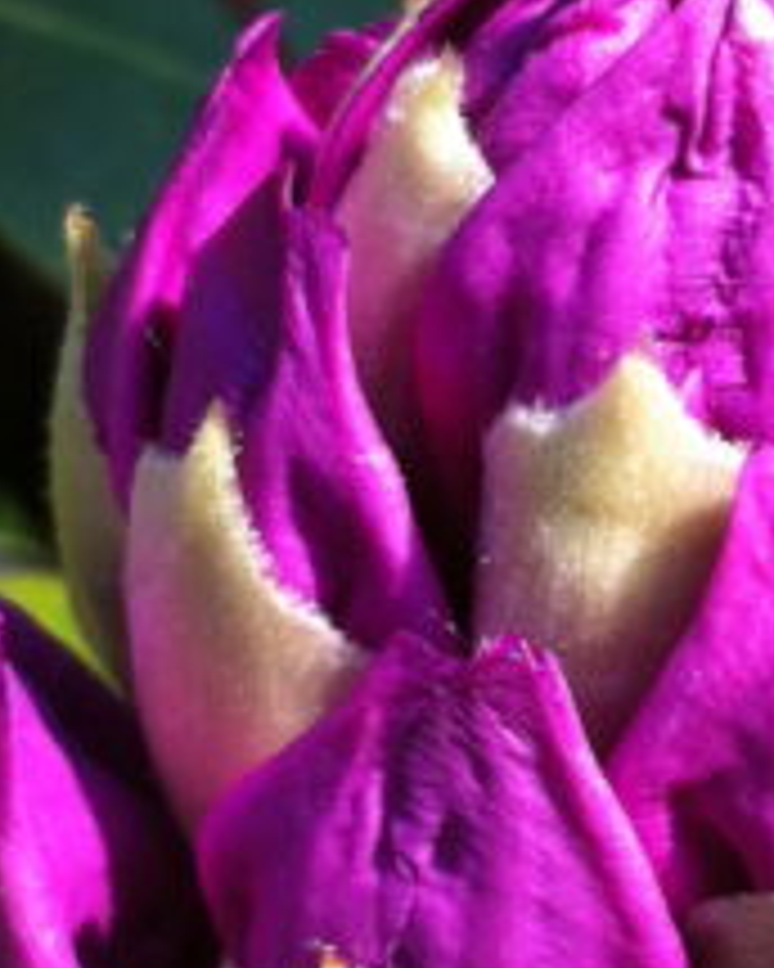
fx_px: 3866
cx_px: 626
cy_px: 565
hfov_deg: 11.4
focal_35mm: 135
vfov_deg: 14.3
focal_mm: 3.85
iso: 80
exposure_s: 1/495
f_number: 2.8
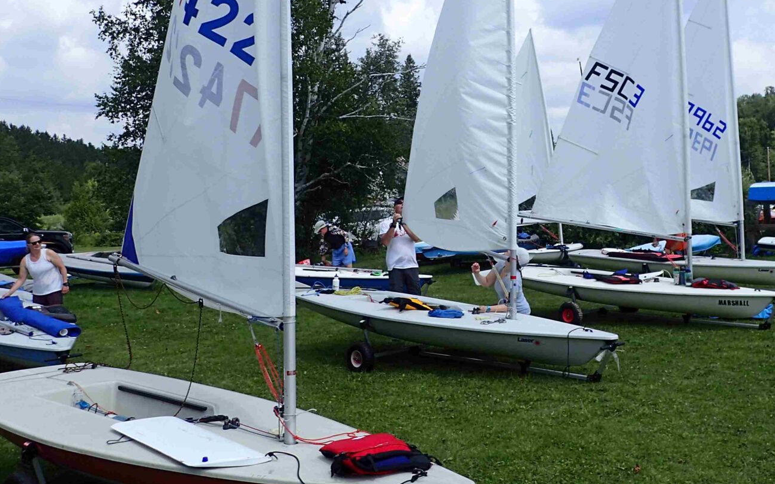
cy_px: 141
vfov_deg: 30.2
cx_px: 498
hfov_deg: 46.6
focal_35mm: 42
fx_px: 887
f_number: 8
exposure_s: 1/250
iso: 100
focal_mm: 4.5
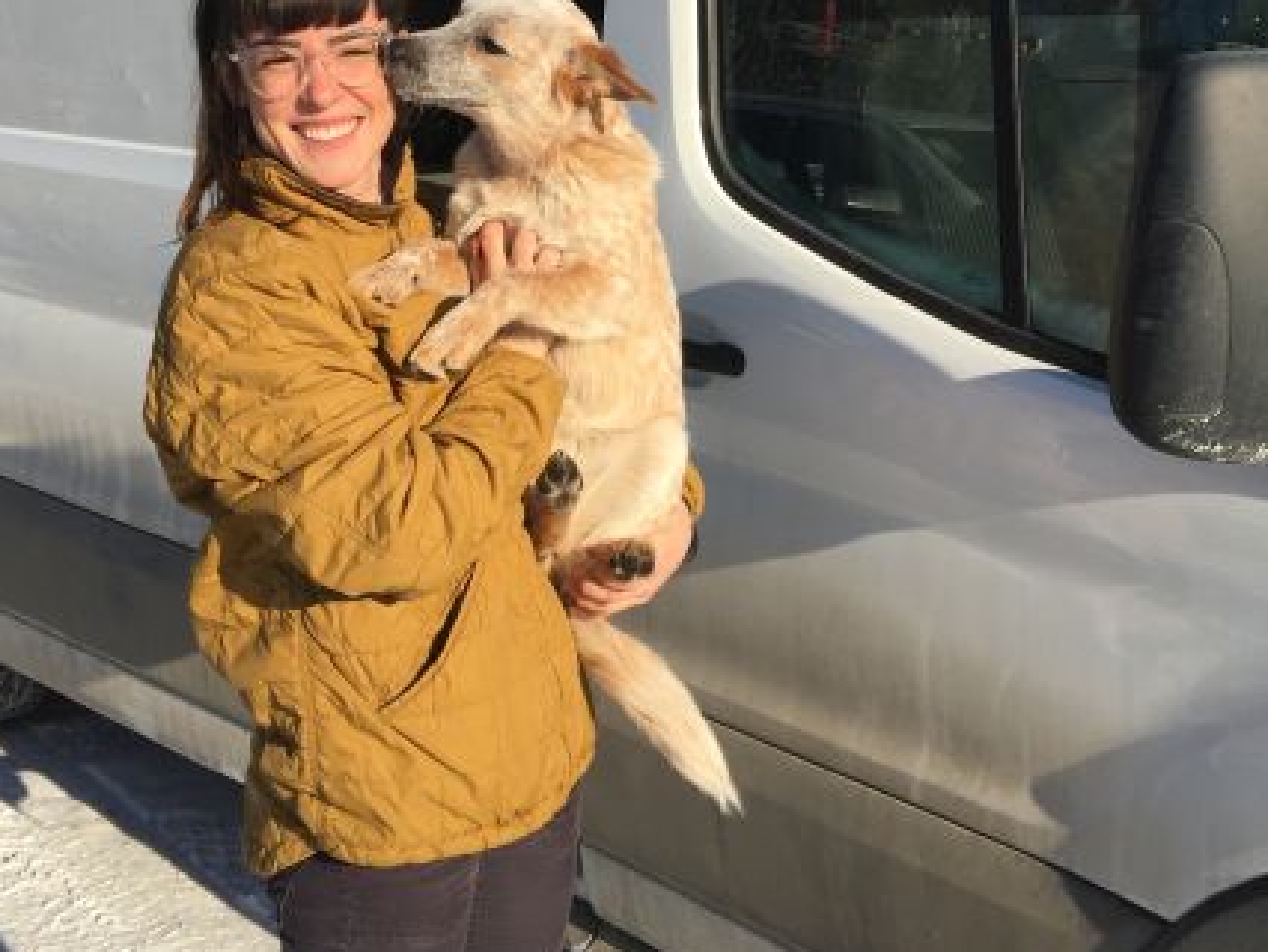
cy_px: 176
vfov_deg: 29.0
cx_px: 729
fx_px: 1796
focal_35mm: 49
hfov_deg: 38.8
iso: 25
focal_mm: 4.15
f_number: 2.2
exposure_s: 1/1672
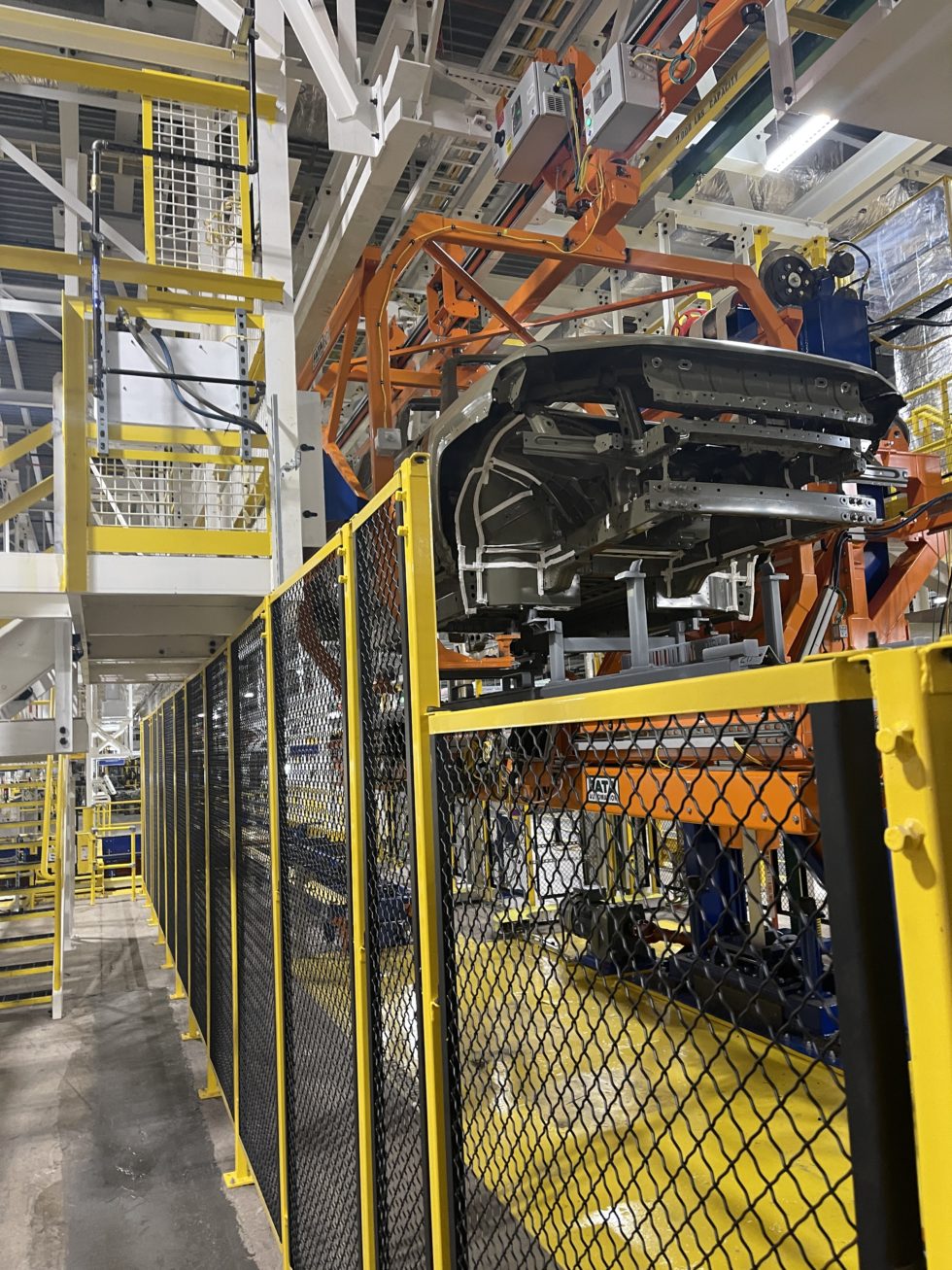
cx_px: 476
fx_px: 954
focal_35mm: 26
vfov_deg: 67.3
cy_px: 635
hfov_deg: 53.1
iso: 400
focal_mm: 5.1
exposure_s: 1/40
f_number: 1.6
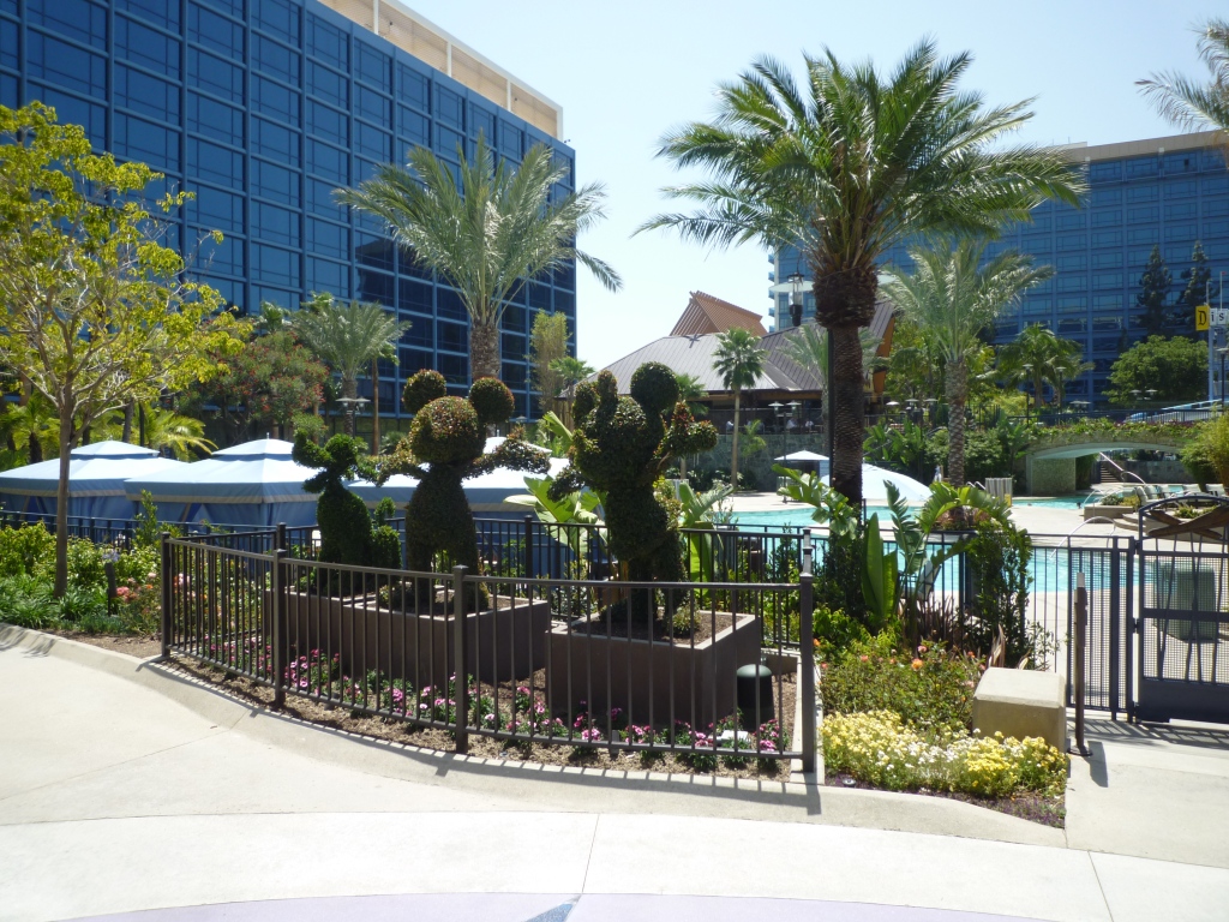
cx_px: 614
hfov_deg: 69.4
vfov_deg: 54.9
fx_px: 888
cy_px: 461
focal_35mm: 25
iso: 80
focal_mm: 4.4
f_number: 3.2
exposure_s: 1/500
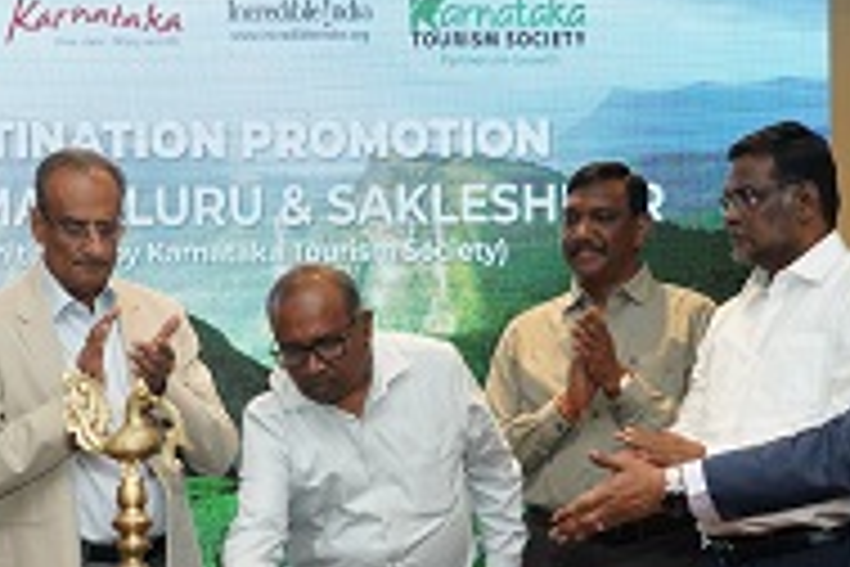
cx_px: 310
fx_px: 1865
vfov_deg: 16.8
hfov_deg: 25.6
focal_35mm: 79
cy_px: 587
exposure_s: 1/160
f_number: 4.5
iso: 2500
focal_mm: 34
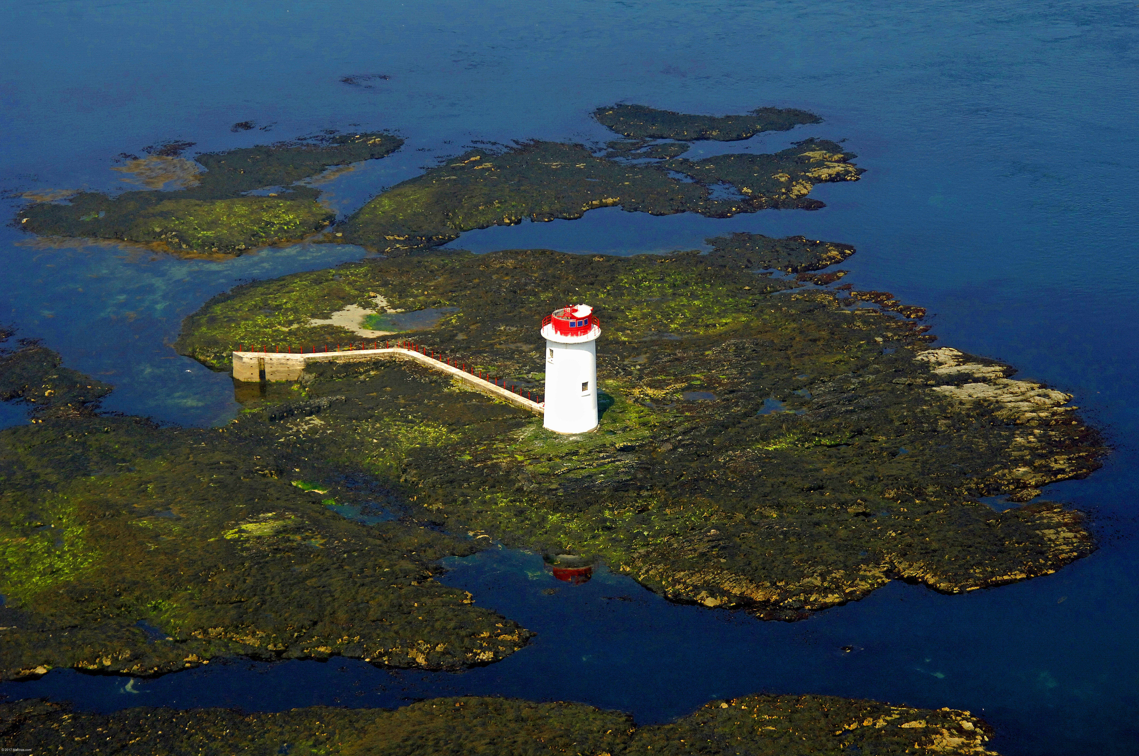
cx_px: 570
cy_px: 378
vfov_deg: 15.7
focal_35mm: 87
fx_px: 2749
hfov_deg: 23.4
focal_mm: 58
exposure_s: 1/1000
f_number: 6.7
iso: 400
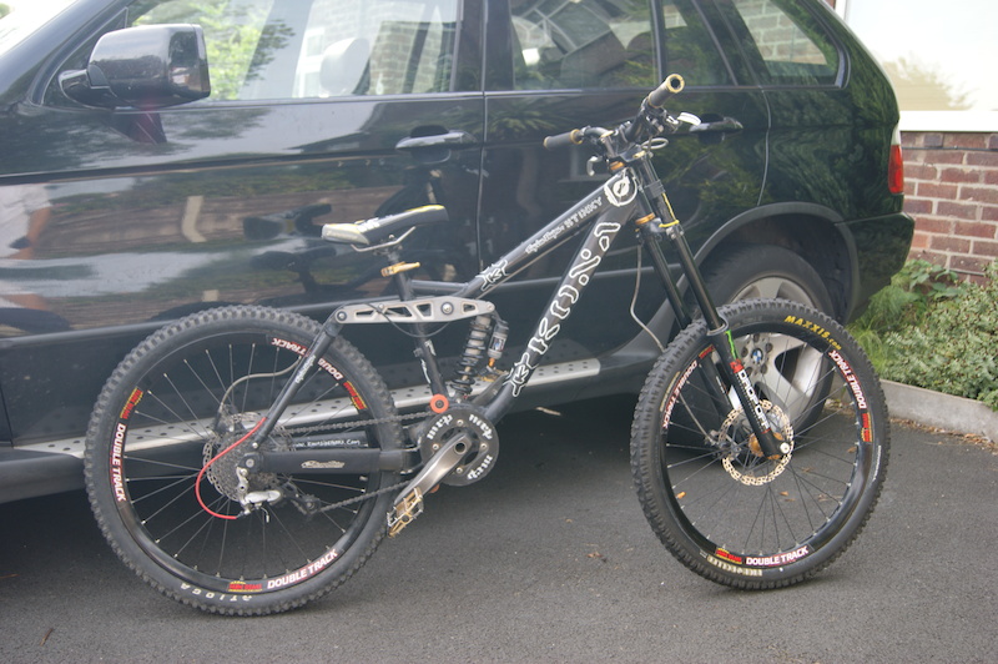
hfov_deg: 53.2
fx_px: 997
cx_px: 499
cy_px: 332
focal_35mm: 36
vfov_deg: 36.8
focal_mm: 24
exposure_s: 1/80
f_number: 4
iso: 100
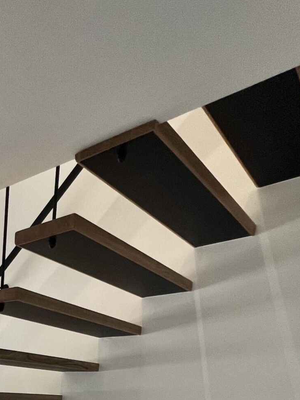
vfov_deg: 40.8
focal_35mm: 34
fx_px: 393
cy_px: 460
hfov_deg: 37.3
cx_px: -2
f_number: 1.8
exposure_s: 1/63
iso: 250
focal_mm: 1.57
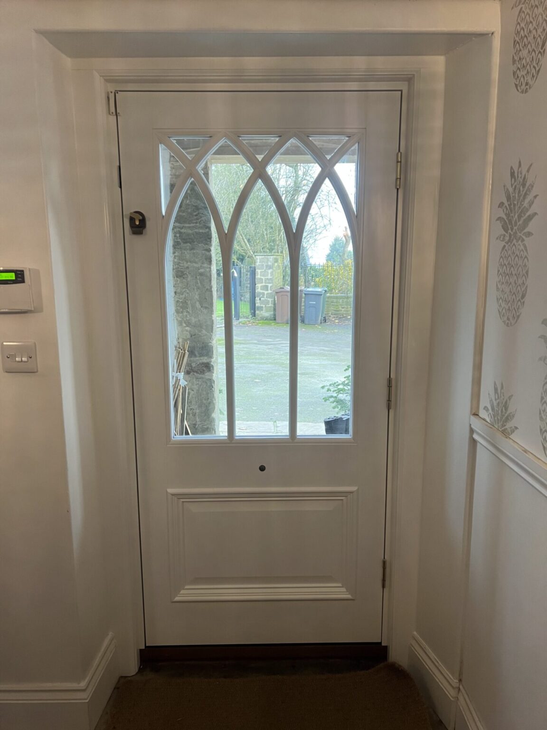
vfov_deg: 67.3
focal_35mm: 26
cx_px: 274
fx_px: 548
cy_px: 365
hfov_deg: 53.1
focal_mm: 5.7
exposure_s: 1/50
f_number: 1.5
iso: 80
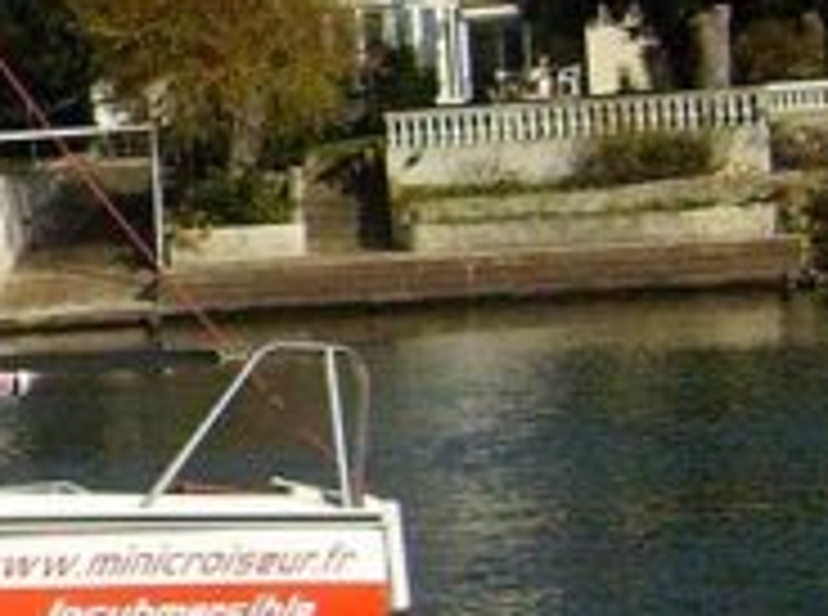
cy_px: 220
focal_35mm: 146
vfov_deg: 10.1
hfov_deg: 12.0
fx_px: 3483
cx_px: -832
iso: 200
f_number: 7.1
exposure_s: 1/1500
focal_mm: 5.8
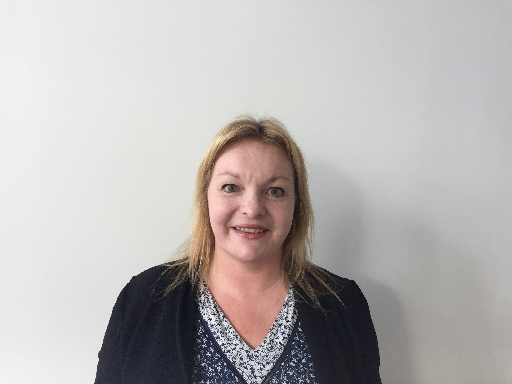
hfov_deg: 61.7
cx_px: 256
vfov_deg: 48.2
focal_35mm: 29
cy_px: 192
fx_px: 429
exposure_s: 1/33
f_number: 2.2
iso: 50
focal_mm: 4.15
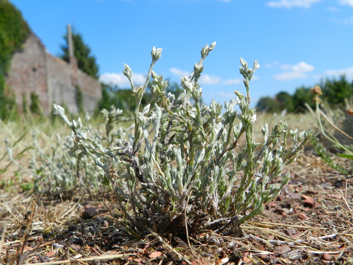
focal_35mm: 32
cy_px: 132
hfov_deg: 56.8
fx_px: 326
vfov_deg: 44.2
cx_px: 176
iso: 160
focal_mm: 5.6
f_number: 4
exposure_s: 1/800
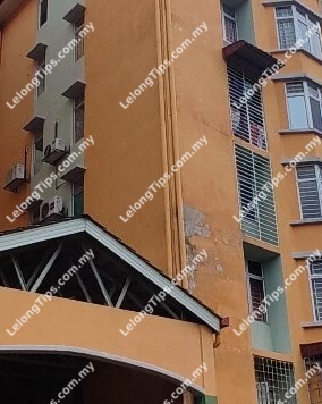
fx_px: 656
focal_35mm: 55
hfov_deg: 27.5
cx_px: 136
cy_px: 200
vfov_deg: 34.2
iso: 50
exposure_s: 1/1600
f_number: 2.2
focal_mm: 1.65
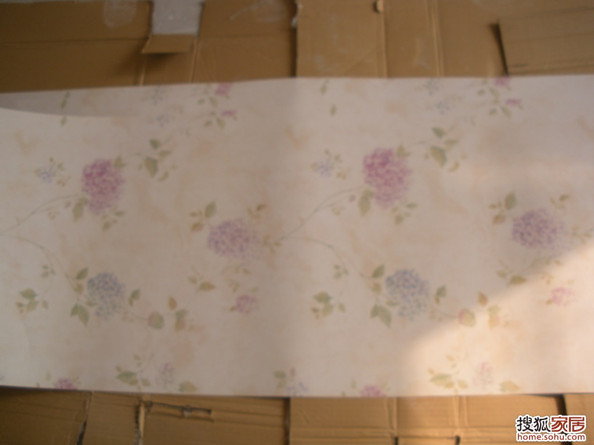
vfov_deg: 39.7
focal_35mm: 36
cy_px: 222
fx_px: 618
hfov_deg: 51.4
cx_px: 297
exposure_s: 1/68.1
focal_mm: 6.3
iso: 64
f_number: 3.5
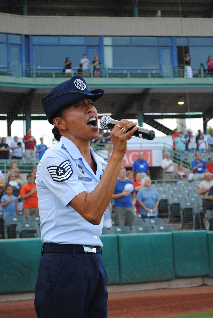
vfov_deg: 29.2
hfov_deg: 19.8
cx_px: 106
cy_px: 159
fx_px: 611
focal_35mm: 69
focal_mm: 46
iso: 160
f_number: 5.6
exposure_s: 1/125
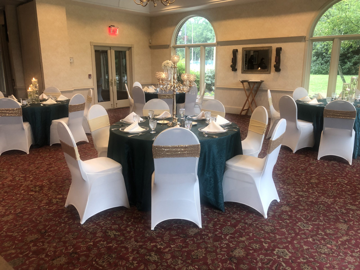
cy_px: 135
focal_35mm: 28
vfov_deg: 49.7
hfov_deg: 63.4
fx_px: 291
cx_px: 180
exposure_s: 1/15
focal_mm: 3.99
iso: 50
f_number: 1.8
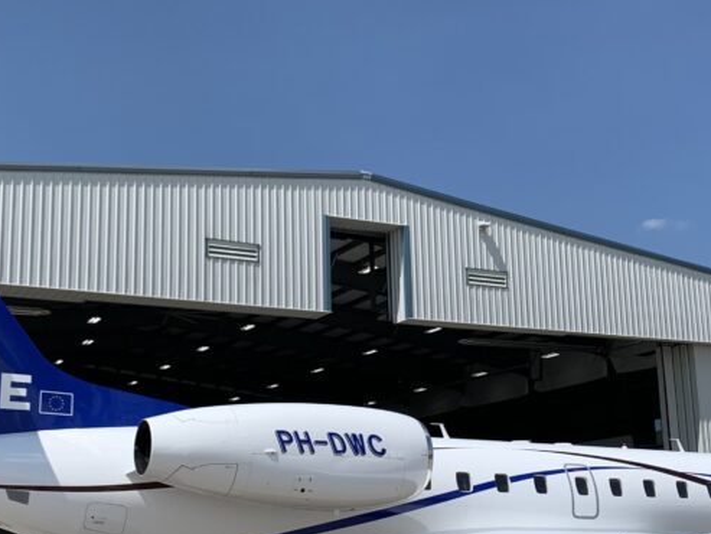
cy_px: 335
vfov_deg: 27.0
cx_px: 398
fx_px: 1109
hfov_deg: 35.5
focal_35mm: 54
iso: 25
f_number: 1.8
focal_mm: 4.25
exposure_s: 1/3521
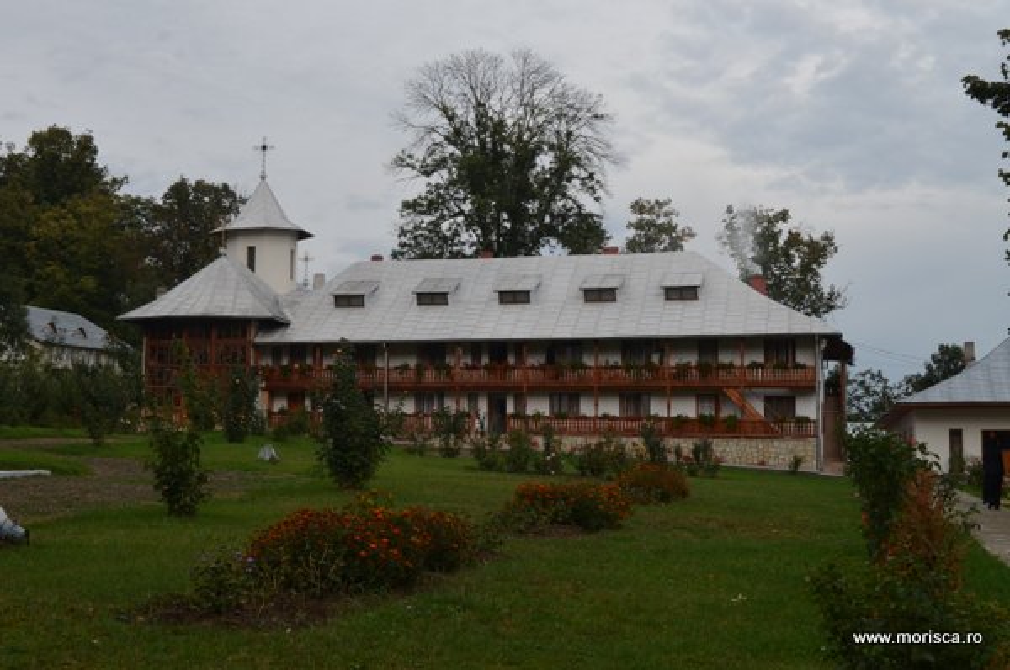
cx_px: 505
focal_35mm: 54
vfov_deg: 25.0
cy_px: 335
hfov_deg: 36.9
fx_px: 1513
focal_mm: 36
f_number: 7.1
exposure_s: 1/200
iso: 200
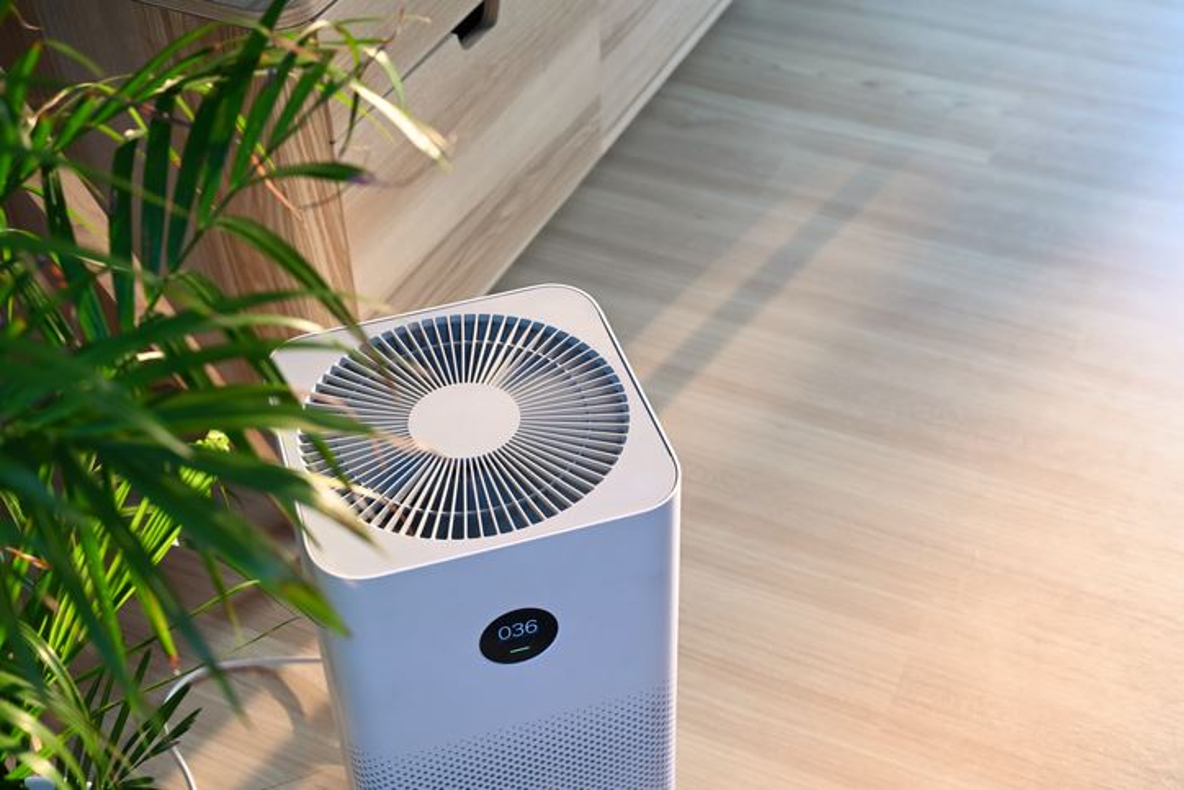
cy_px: 395
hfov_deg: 42.7
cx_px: 592
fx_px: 1513
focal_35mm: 46
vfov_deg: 29.3
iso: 400
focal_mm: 46
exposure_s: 1/20
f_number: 5.6
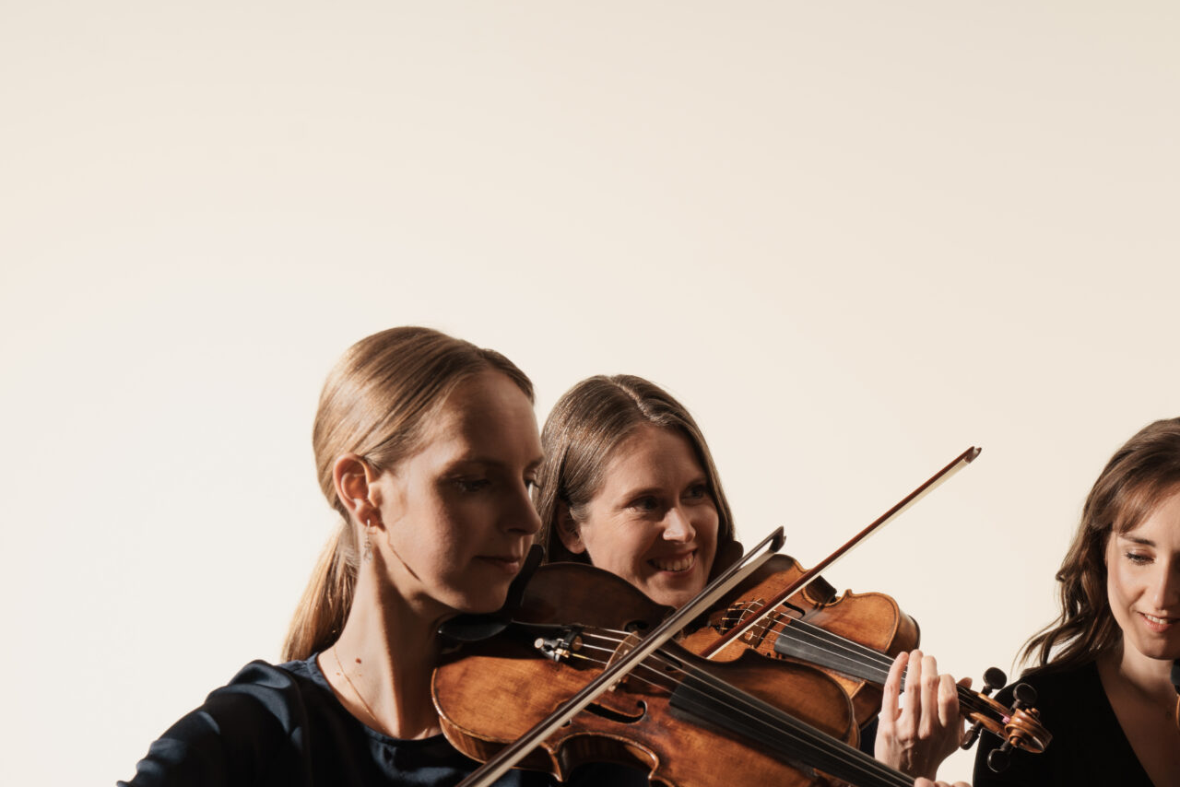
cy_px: 741
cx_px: 1106
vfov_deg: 13.5
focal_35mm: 100
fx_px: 3278
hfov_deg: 19.9
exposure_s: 1/160
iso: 125
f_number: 8
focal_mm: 50
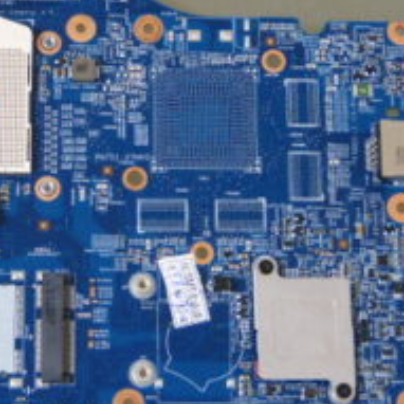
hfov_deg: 13.3
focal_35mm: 131
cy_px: 97
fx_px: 1730
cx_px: 114
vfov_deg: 13.3
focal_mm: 11.3
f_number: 3.3
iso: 400
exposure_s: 1/13
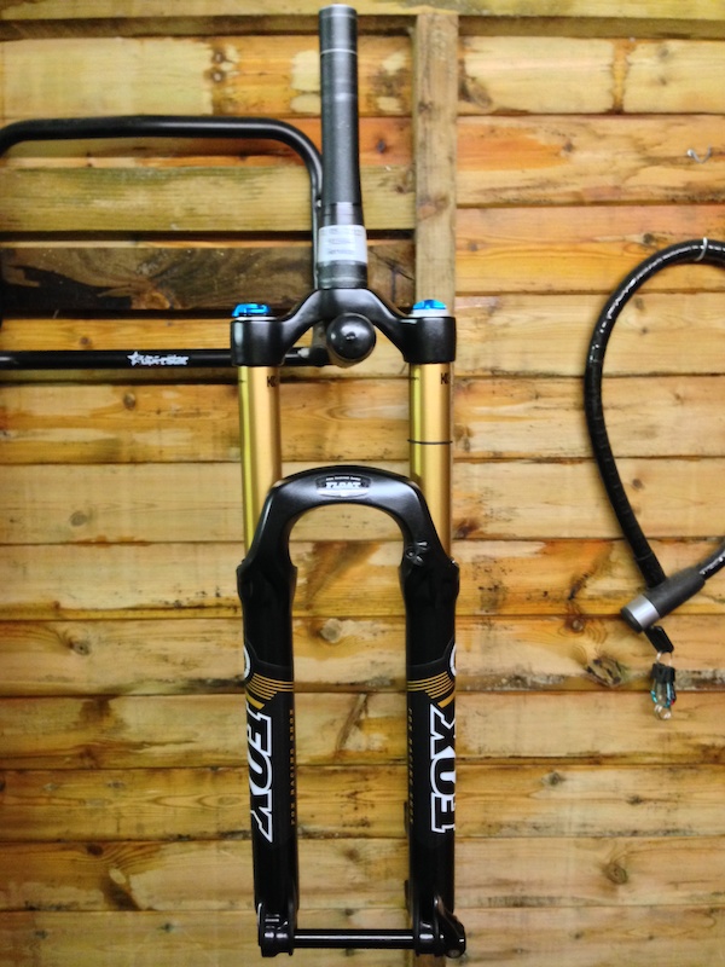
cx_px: 362
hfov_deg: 42.9
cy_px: 484
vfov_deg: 55.4
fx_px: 922
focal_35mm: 33
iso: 320
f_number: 2.4
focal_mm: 4.12
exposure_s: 1/20
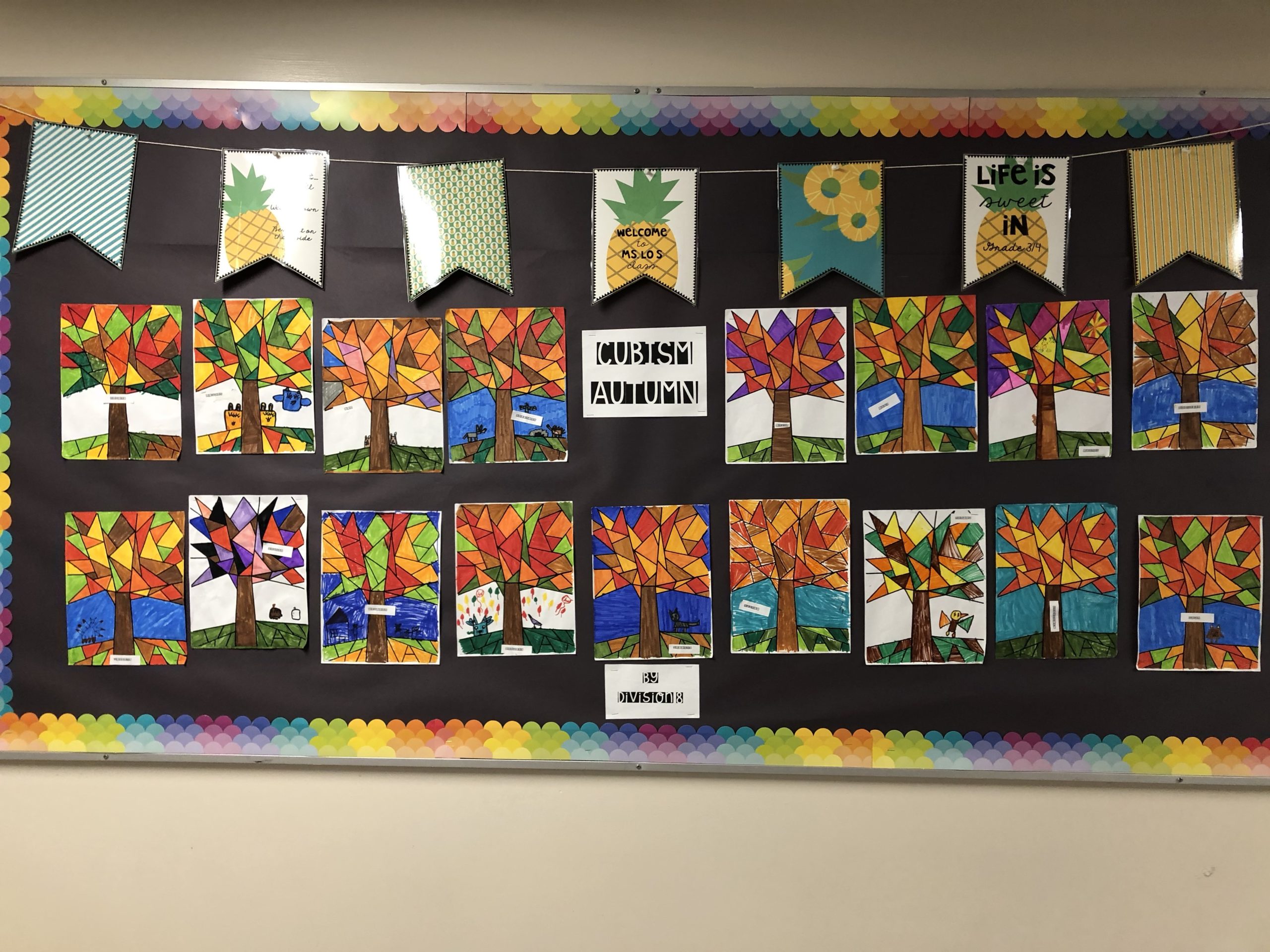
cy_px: 476
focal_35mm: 28
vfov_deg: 49.7
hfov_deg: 63.4
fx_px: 1027
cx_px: 635
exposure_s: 1/17
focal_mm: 3.99
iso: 40
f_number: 1.8
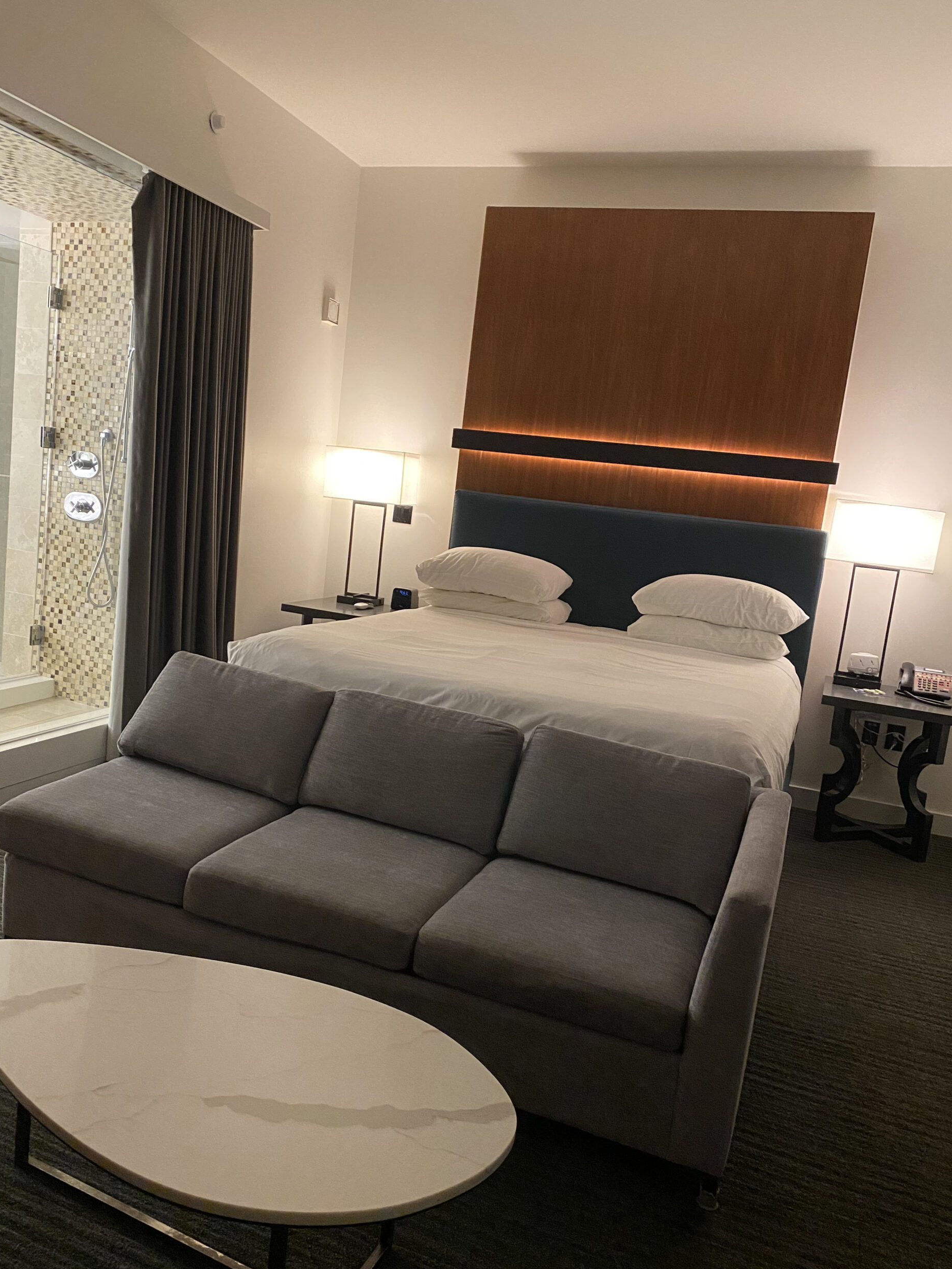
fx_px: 990
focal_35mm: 27
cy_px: 651
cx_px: 467
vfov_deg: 65.3
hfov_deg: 51.4
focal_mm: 4.25
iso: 500
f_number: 1.8
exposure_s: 1/60
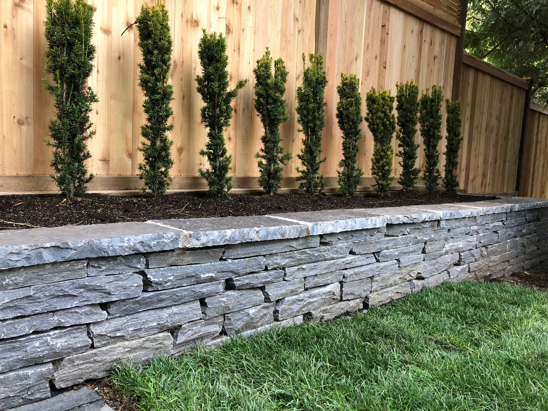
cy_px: 206
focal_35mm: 28
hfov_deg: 63.4
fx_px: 443
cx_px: 274
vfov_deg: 49.7
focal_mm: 4
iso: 32
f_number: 1.8
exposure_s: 1/30
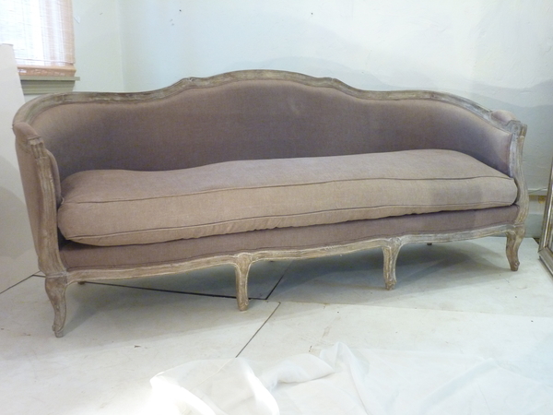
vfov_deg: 40.7
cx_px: 276
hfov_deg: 52.6
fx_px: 559
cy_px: 208
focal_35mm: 35
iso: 400
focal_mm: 5.7
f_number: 3.5
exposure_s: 1/8
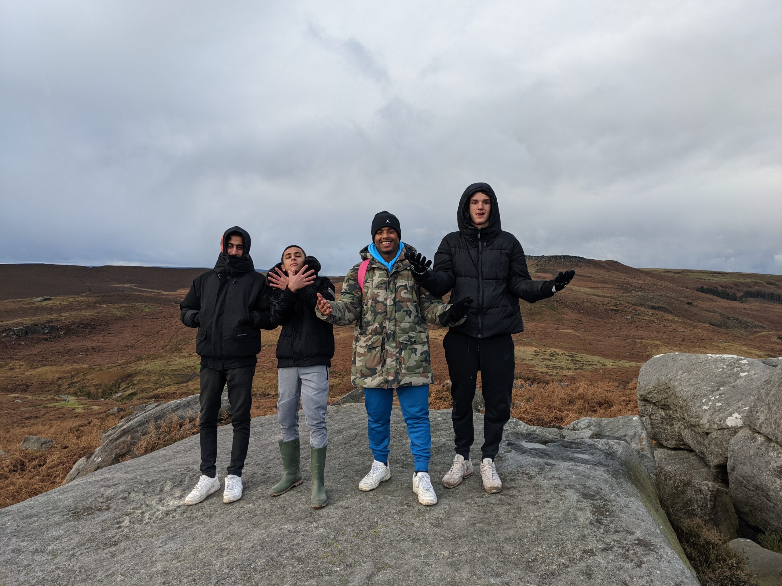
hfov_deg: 65.3
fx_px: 610
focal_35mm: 27
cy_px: 293
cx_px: 391
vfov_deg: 51.4
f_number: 1.73
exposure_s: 1/809
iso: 80
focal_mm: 4.38
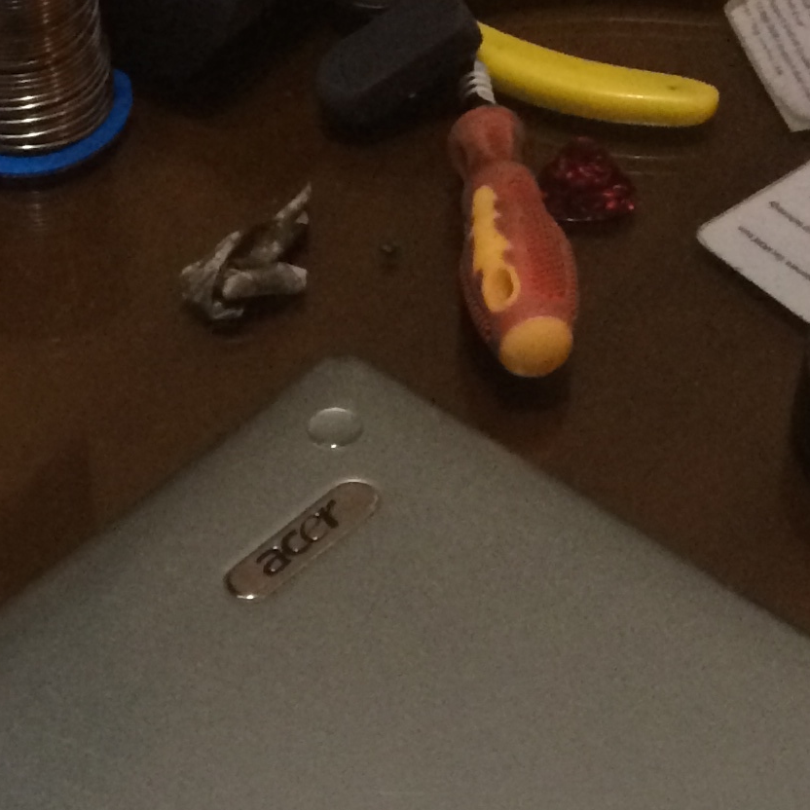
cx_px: 143
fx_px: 2753
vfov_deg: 15.6
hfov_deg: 16.6
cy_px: 1167
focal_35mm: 104
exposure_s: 1/30
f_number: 2.2
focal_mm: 4.12
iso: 200
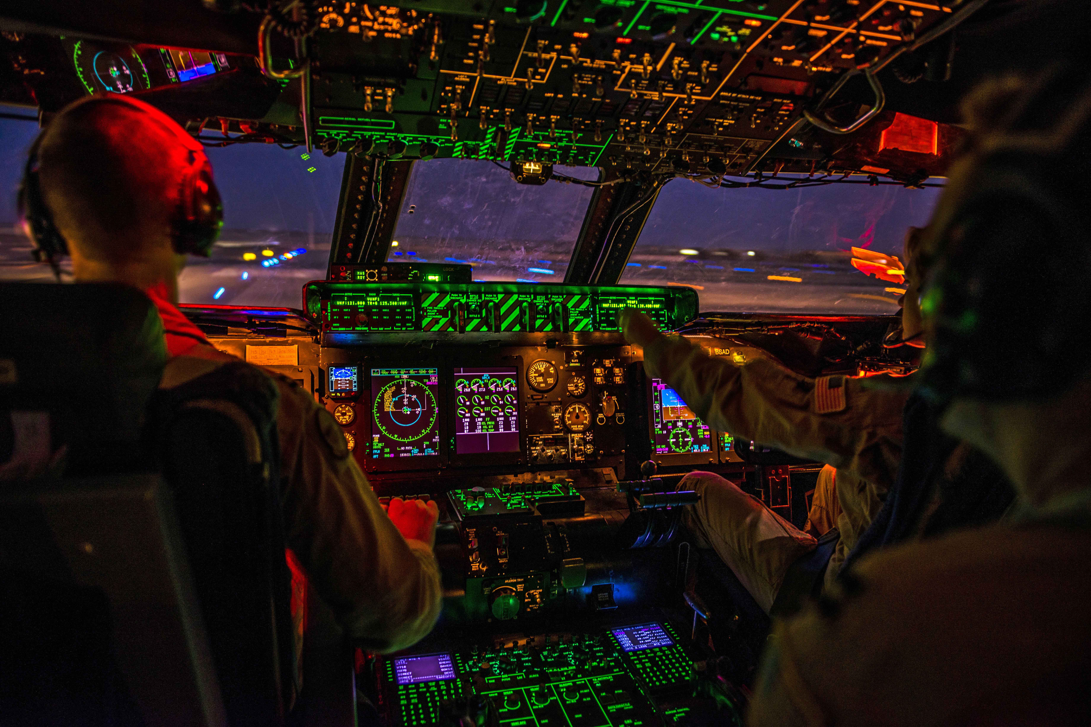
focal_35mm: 24
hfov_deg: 73.7
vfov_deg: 53.1
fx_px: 727
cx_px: 546
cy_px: 364
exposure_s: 2
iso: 400
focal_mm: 24
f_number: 2.8
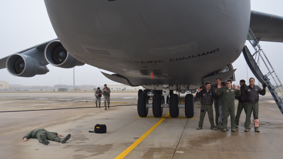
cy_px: 90
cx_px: 142
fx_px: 308
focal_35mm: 41
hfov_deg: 49.4
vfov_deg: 29.0
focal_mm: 26
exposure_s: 1/200
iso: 100
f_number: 4.5
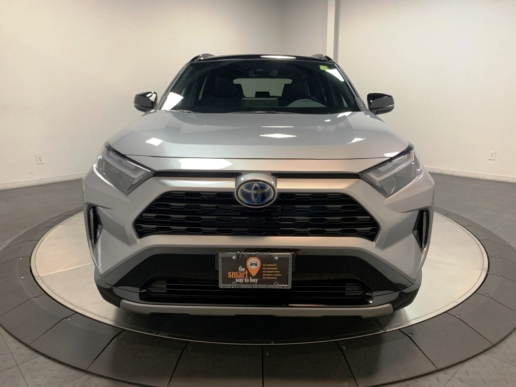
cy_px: 194
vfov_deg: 53.1
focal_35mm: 26
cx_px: 258
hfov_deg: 67.3
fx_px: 388
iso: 200
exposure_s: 1/60
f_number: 1.8
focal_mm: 4.25
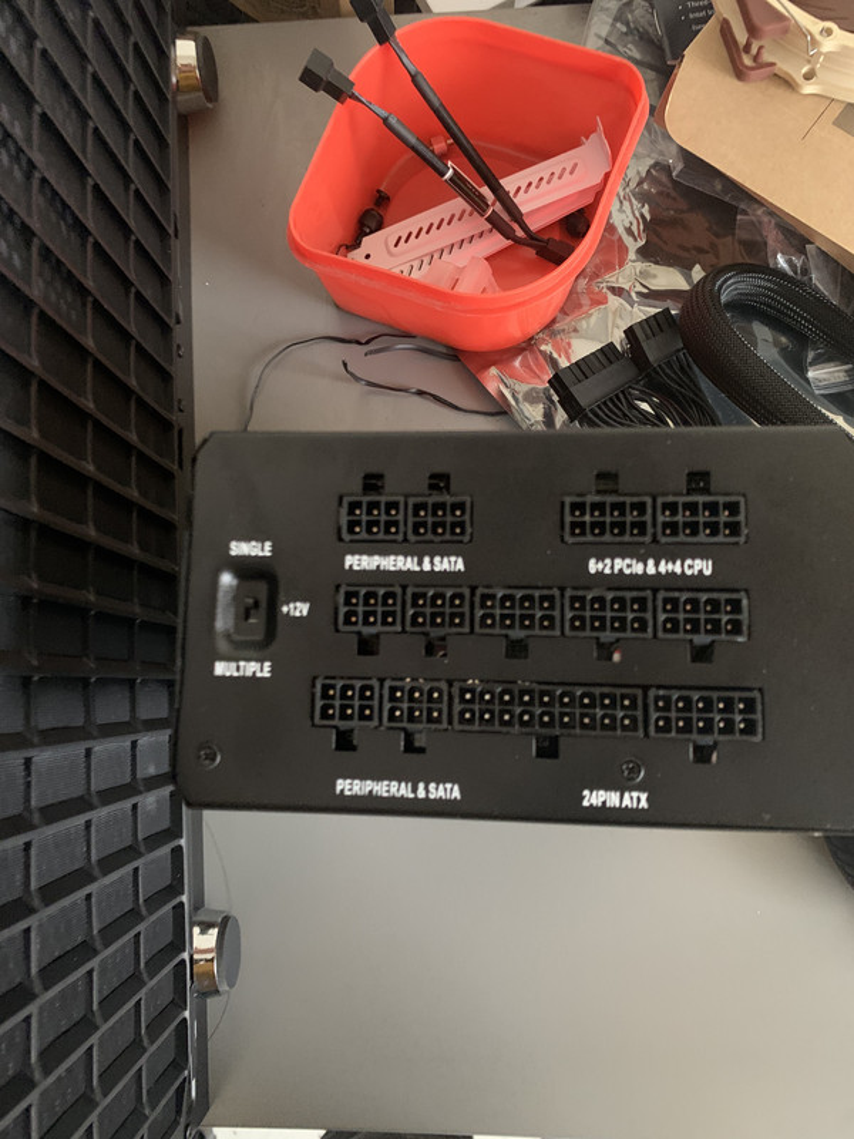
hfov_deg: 53.1
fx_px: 855
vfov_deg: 67.3
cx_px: 427
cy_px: 570
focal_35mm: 26
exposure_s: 1/30
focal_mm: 4.25
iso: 500
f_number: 1.8
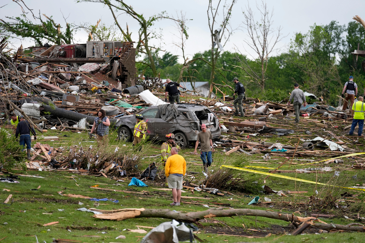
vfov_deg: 6.9
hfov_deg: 10.3
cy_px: 122
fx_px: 2028
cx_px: 182
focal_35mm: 200
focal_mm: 200
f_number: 2.8
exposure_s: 1/500
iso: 400
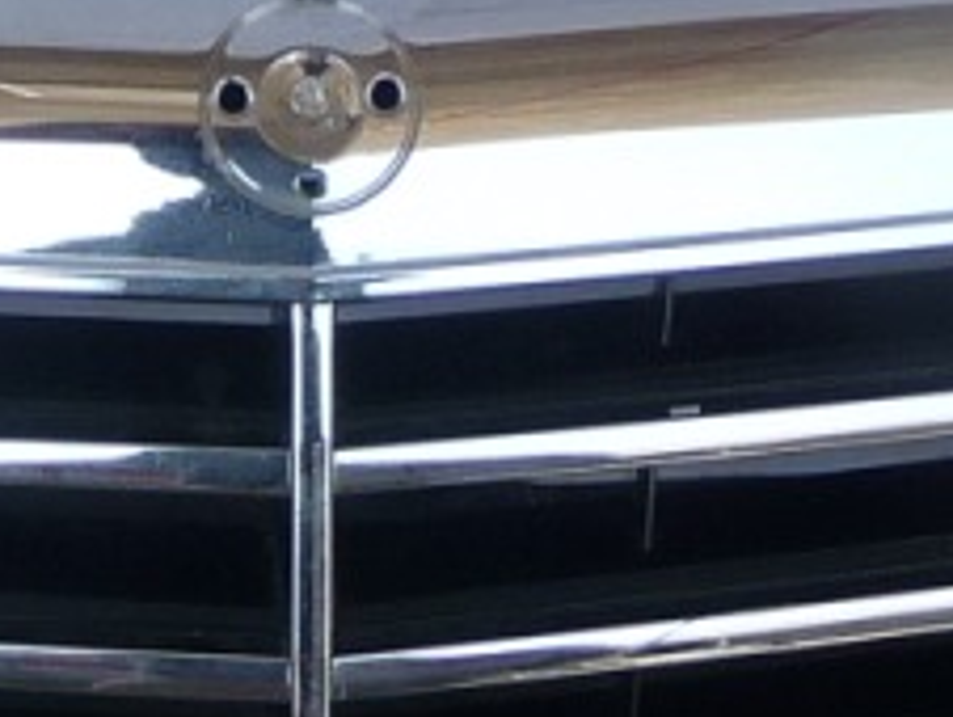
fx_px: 6118
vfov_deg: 6.7
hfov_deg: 8.9
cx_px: 295
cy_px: 434
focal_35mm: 222
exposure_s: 1/160
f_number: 3.7
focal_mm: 6
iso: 100
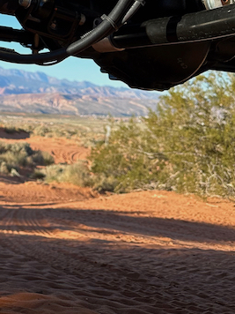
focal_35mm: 72
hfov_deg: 18.7
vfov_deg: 24.0
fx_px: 652
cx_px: -85
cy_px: -83
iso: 80
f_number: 1.78
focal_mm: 6.86
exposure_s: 1/1339
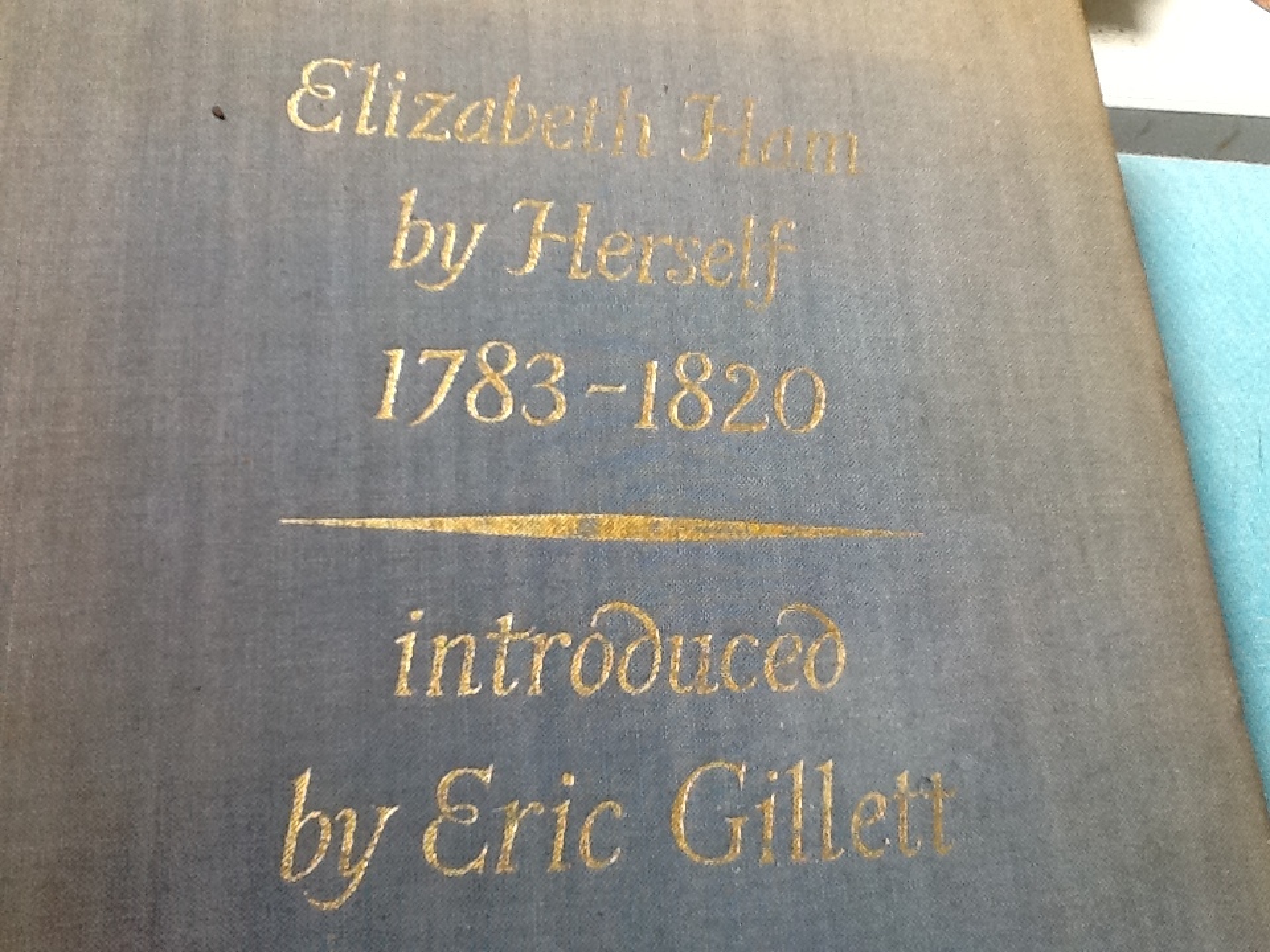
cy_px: 476
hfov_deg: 42.9
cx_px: 635
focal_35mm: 44
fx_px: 1614
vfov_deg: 32.9
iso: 80
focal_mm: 2.03
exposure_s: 1/30
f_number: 2.4
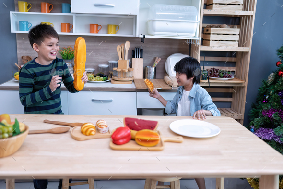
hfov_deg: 54.4
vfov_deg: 37.8
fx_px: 275
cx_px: 142
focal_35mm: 35
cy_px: 94
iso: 320
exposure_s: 1/500
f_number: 1.4
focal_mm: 35
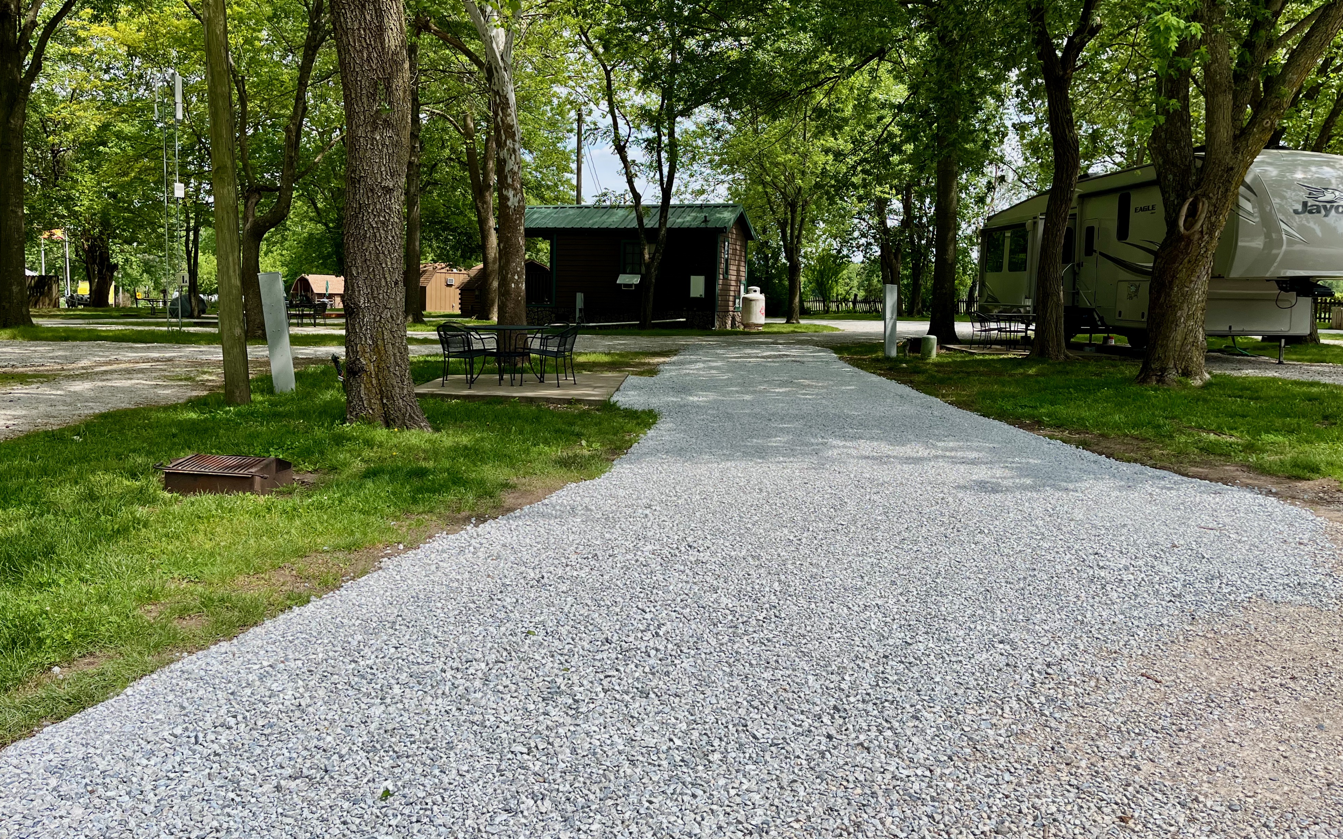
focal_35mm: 28
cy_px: 367
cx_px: 668
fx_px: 1025
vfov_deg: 44.4
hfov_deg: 66.5
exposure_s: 1/3215
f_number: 1.6
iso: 50
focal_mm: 5.1
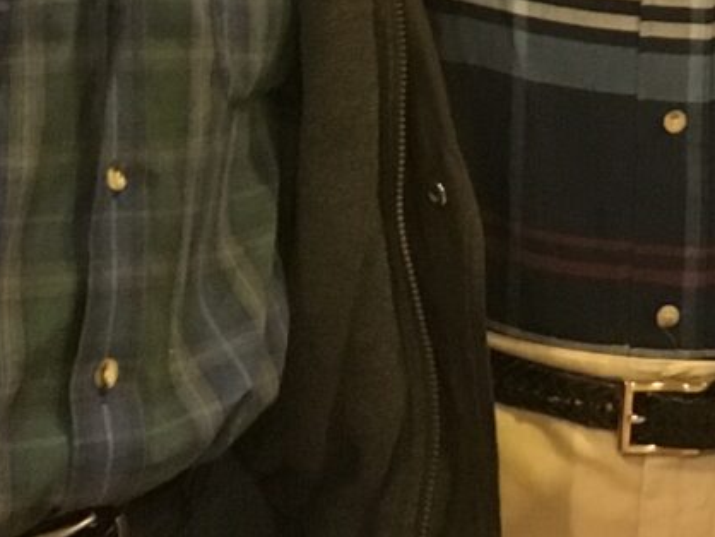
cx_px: 638
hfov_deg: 13.8
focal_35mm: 142
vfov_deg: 10.0
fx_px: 2935
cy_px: -337
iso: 320
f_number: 2.2
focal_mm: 4.15
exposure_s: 1/15
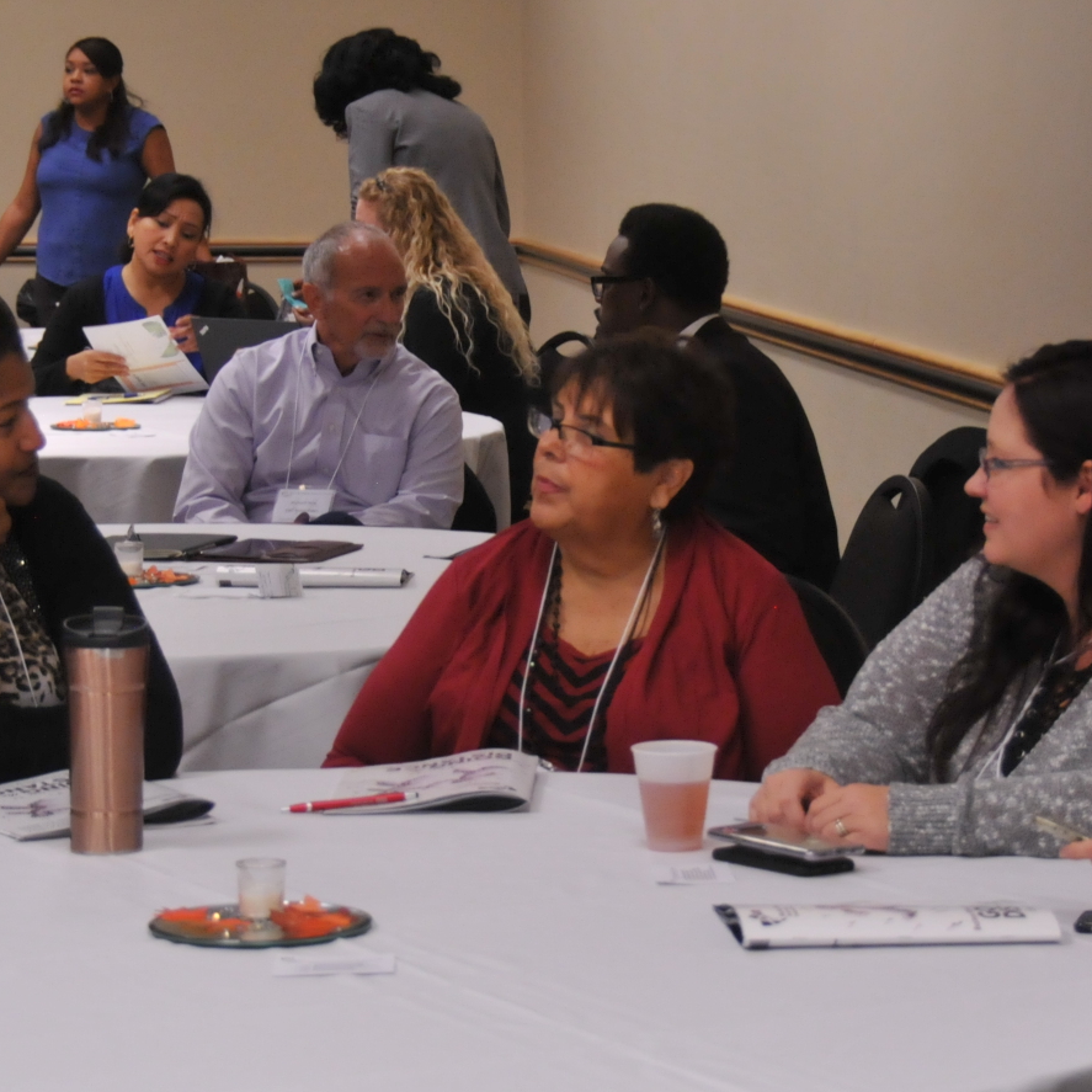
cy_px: 580
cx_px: 636
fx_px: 4176
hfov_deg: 14.9
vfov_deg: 14.9
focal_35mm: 117
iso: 900
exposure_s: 1/60
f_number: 4.2
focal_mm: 38
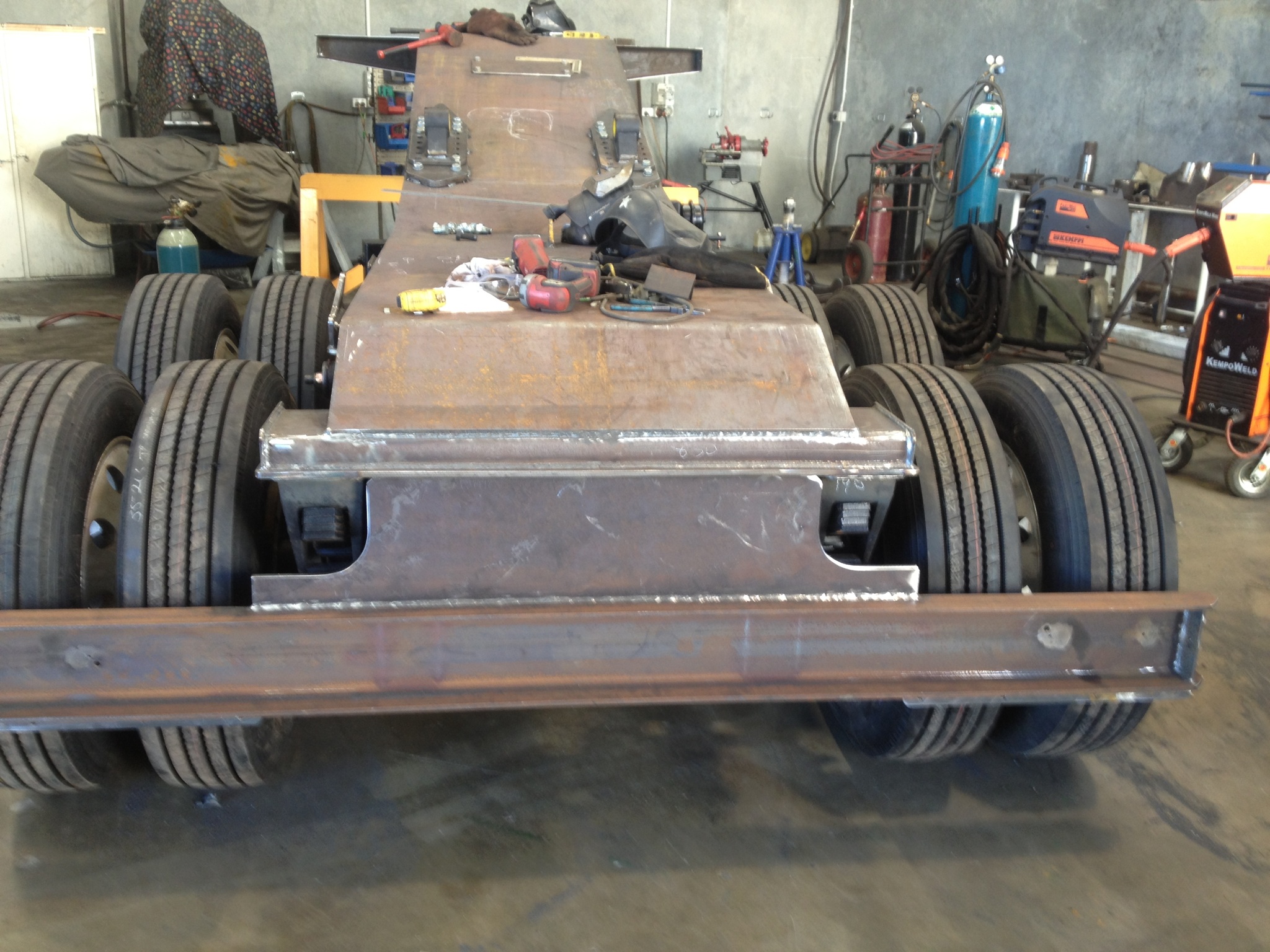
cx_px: 635
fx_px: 1284
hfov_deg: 52.6
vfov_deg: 40.7
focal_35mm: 35
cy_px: 476
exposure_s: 1/20
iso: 50
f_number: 2.4
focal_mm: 4.28
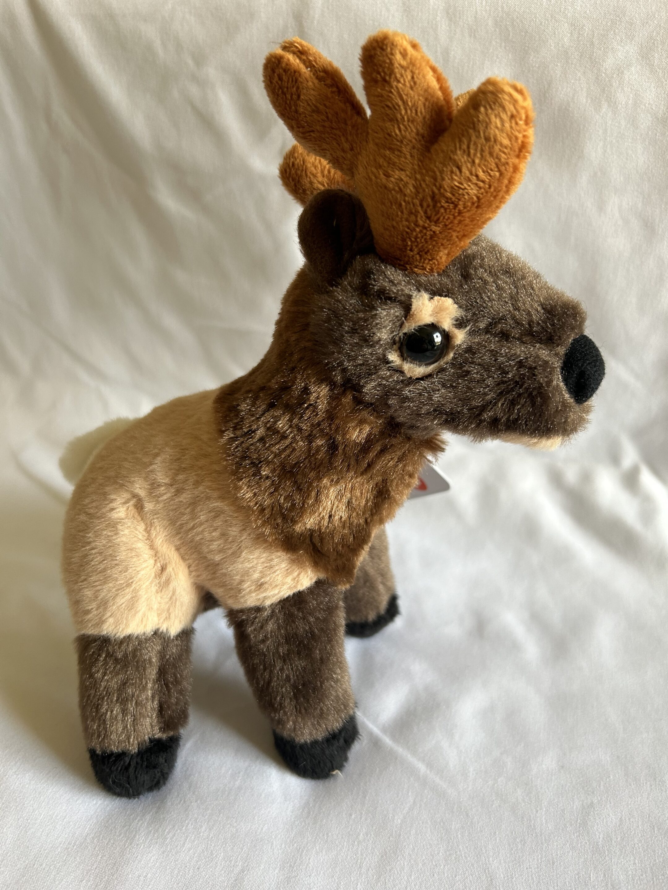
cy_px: 445
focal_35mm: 26
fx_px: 669
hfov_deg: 53.1
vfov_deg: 67.3
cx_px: 334
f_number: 1.5
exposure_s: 1/120
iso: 125
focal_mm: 5.7
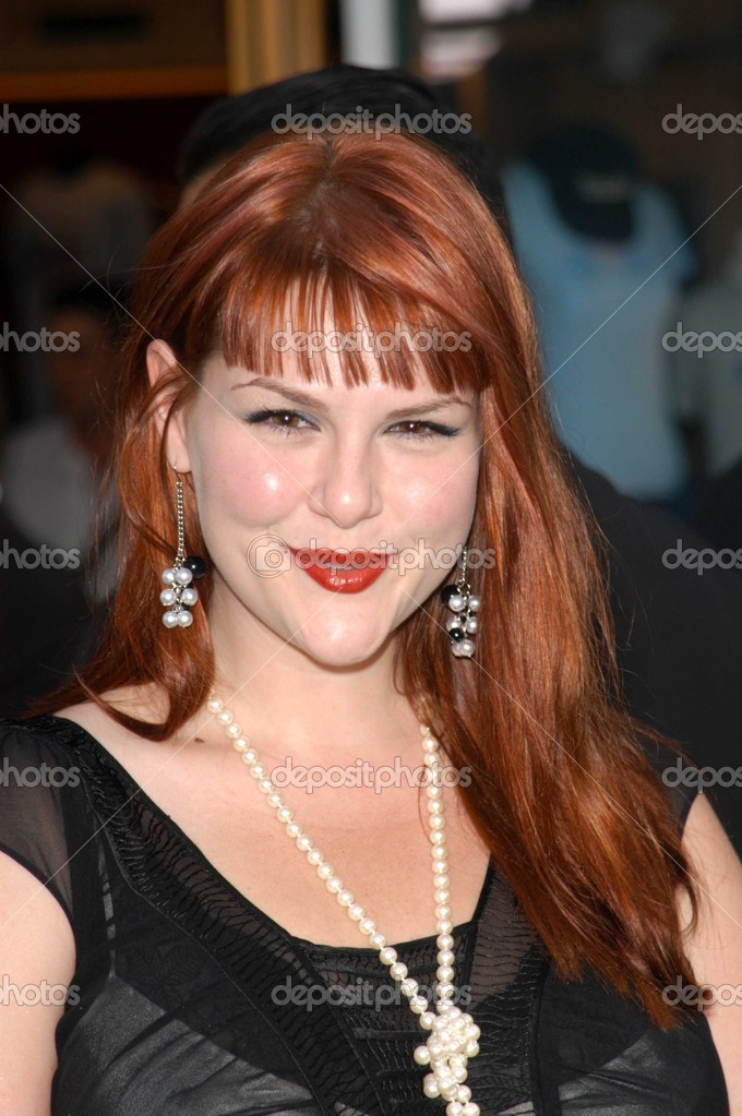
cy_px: 558
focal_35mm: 180
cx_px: 371
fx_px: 5576
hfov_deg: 7.6
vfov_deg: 11.4
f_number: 5.6
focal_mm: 120
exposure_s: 1/180
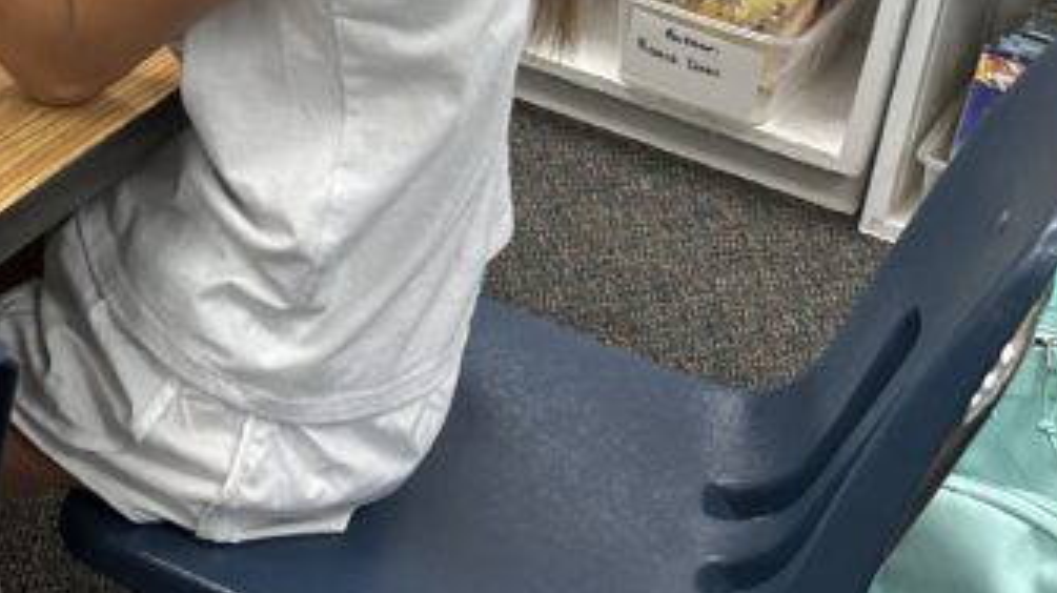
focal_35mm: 80
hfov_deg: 23.5
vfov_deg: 14.5
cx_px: -309
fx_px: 2241
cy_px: -158
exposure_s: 1/120
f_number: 1.78
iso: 160
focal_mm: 6.86
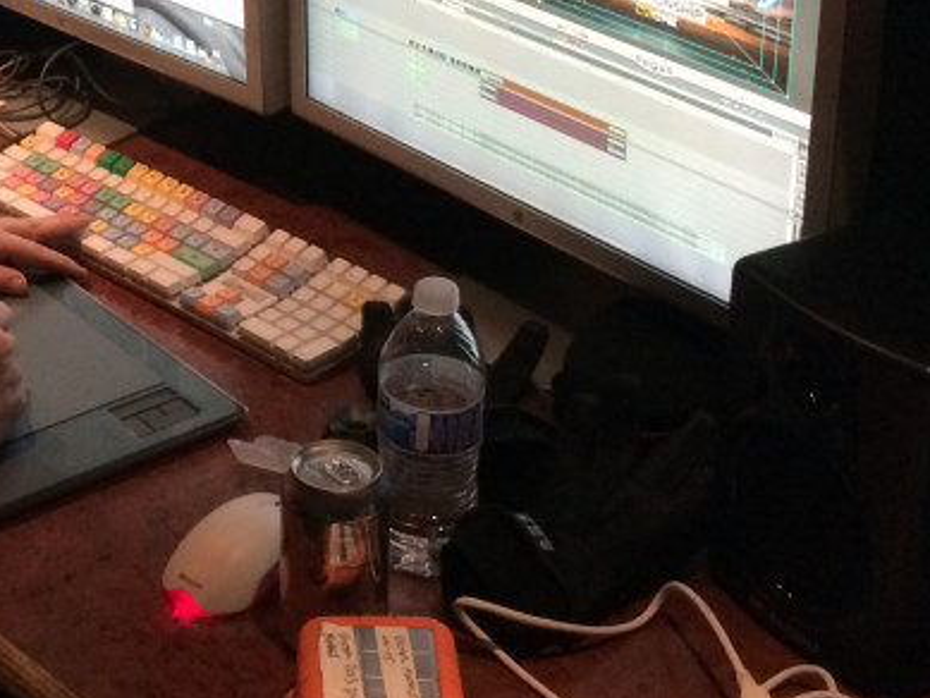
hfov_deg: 24.2
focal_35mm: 79
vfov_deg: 18.2
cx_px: 134
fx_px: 2123
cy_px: 17
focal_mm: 4.12
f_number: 2.2
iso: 250
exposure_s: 1/30
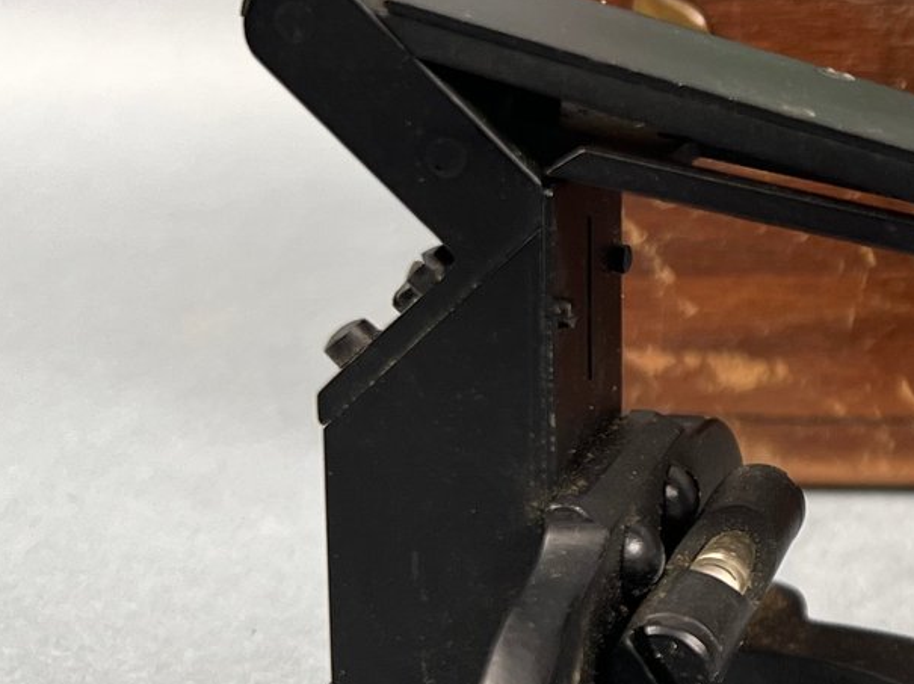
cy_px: 233
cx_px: 1260
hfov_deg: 20.4
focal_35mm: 86
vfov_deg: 17.1
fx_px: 2269
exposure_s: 1/120
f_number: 1.5
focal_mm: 5.7
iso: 80
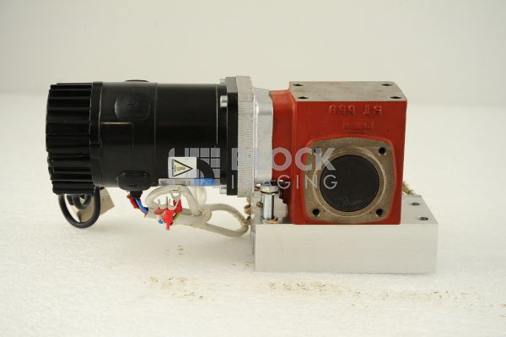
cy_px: 168
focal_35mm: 95
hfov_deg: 21.5
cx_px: 253
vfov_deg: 14.4
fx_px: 1334
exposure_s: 1/100
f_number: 8
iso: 800
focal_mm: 95
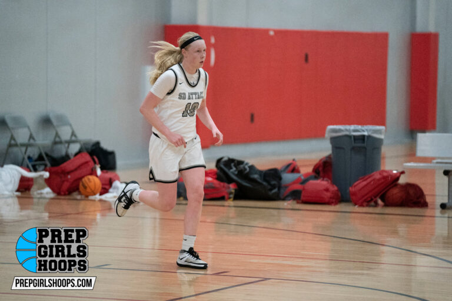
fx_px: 2021
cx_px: 226
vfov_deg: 8.5
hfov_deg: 12.8
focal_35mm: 161
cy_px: 150
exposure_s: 1/1600
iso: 6400
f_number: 2.8
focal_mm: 161
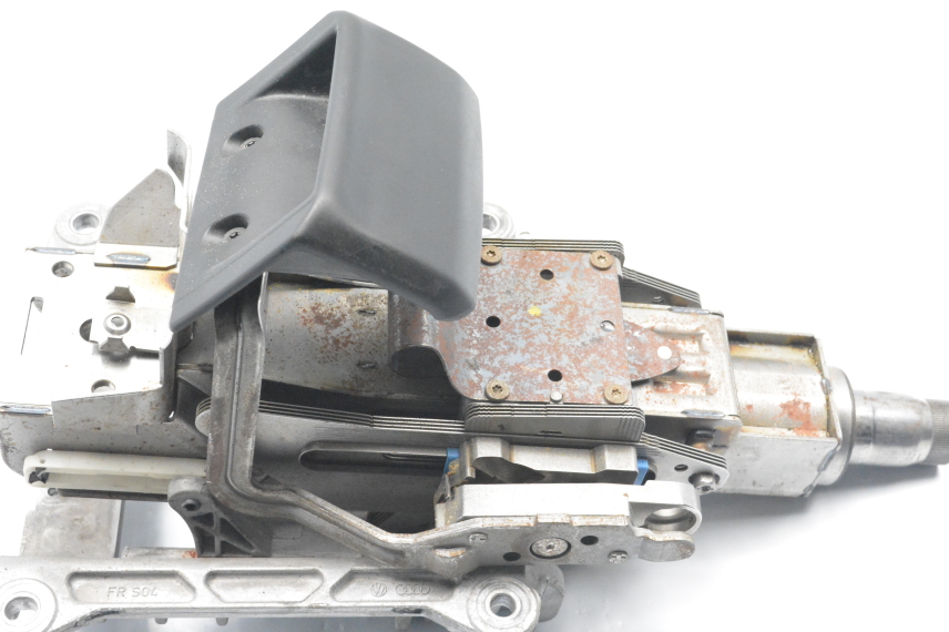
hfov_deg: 35.9
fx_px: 1465
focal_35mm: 56
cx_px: 460
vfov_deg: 24.3
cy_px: 355
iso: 6400
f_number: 9
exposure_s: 1/320
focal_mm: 31
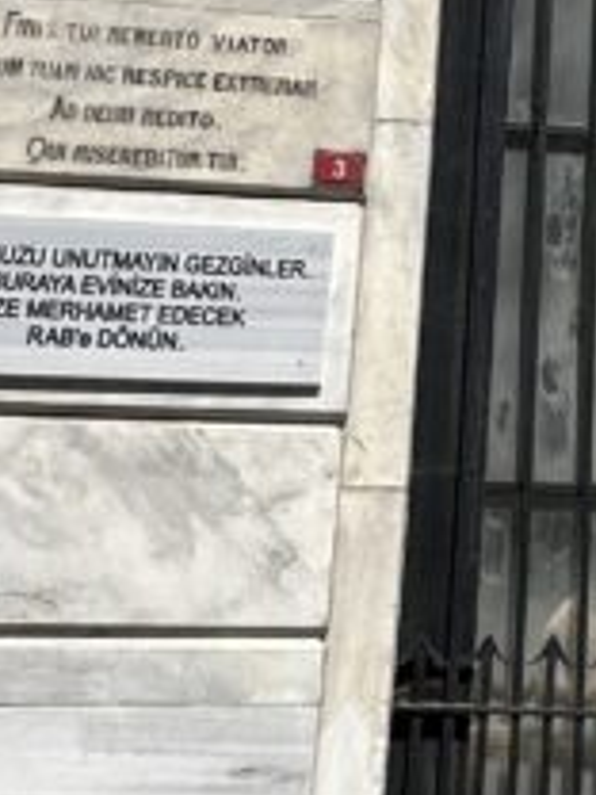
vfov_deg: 27.8
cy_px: 206
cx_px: 821
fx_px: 1584
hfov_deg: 19.3
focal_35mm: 69
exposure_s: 1/2132
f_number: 2.2
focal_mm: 2.22
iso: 40
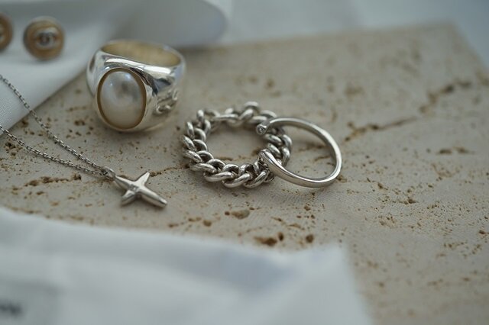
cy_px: 162
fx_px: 679
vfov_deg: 27.0
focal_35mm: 50
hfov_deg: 39.6
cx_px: 244
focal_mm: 50
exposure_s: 1/160
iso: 200
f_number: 4
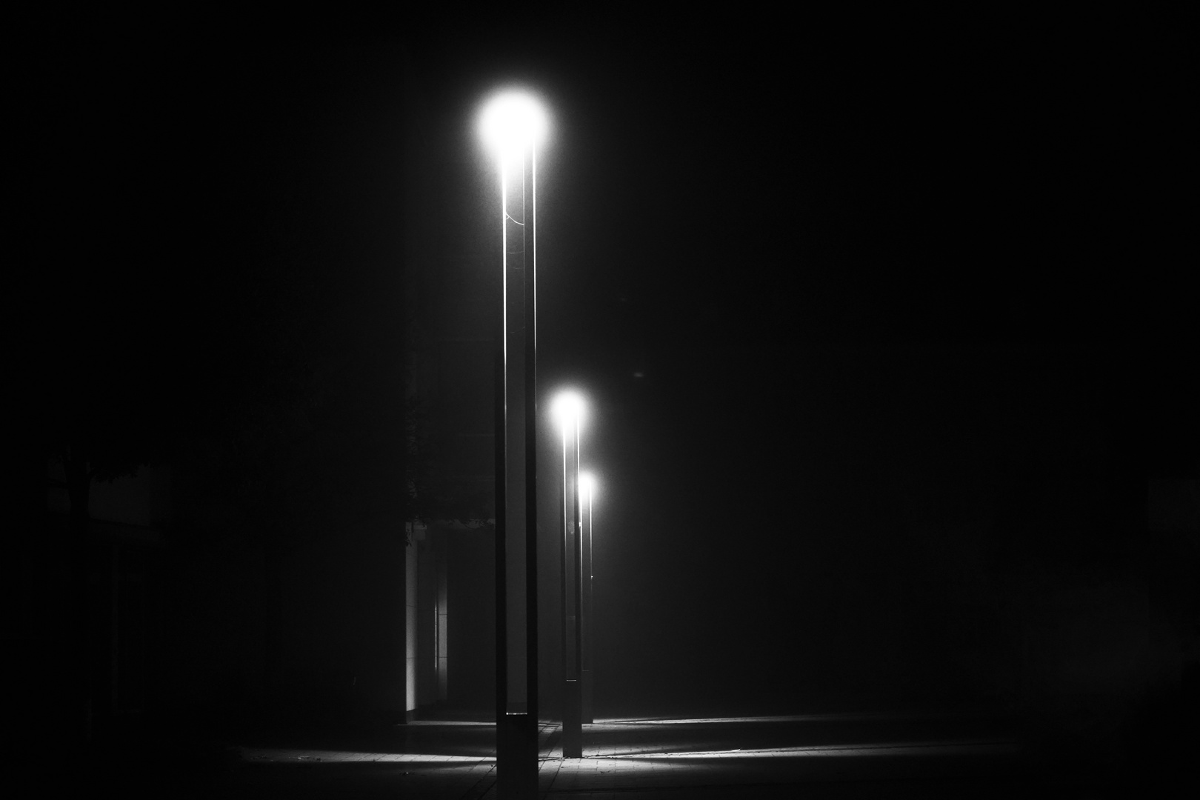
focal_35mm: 85
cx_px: 600
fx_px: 2833
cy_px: 400
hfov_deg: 23.9
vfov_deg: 16.1
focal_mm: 85
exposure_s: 1/80
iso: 6400
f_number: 4.5
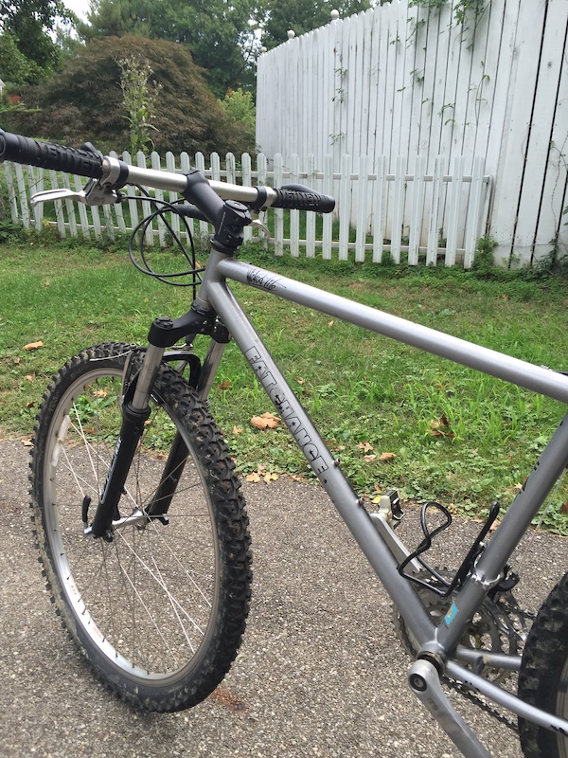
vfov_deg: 61.7
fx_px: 634
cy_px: 379
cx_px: 284
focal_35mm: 29
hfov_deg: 48.2
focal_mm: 4.15
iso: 32
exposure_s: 1/363
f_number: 2.2
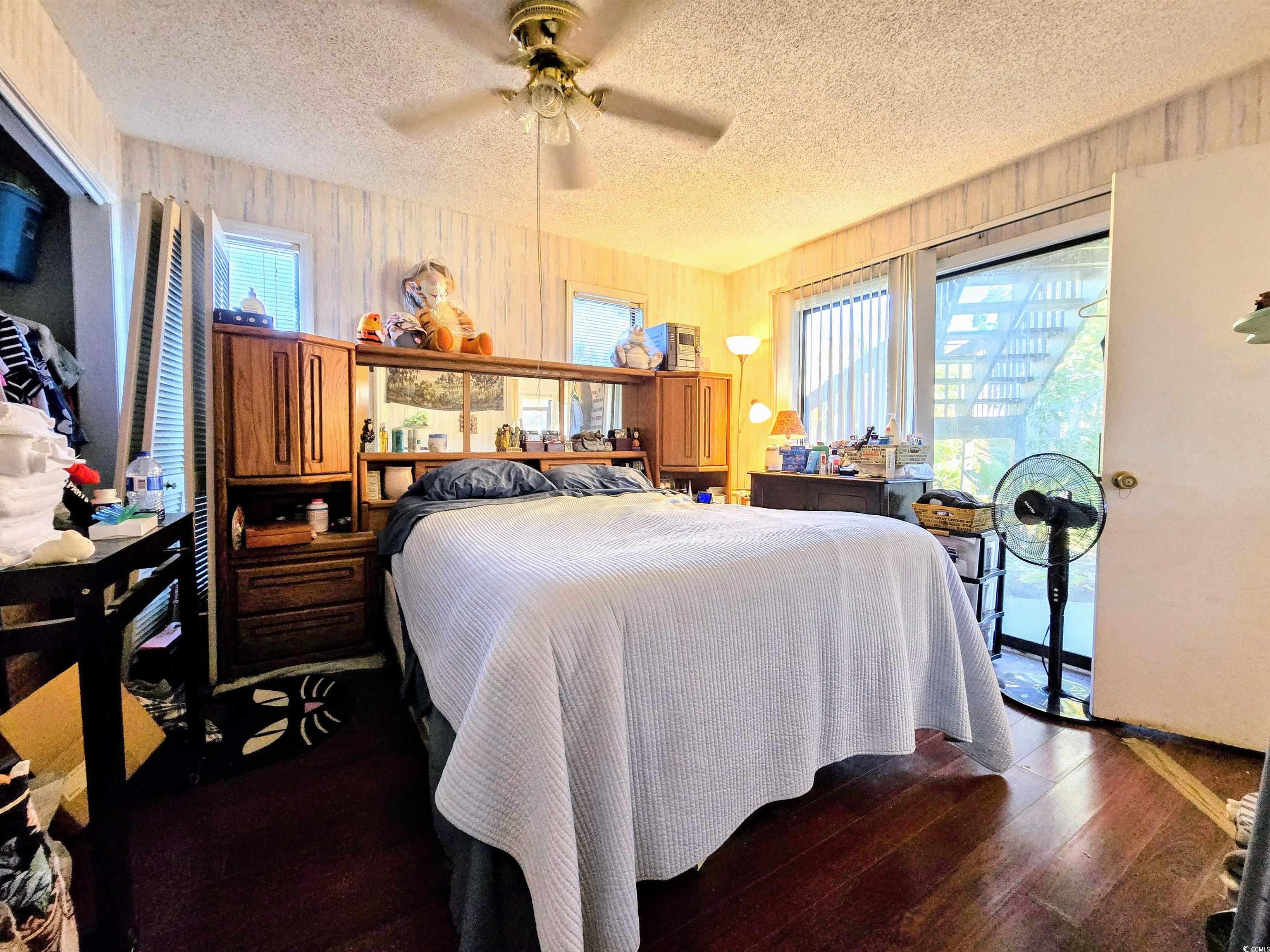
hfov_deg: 106.2
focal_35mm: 13
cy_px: 476
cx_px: 635
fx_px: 477
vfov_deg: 89.9
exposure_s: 1/60
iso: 320
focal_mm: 2.2
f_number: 2.2
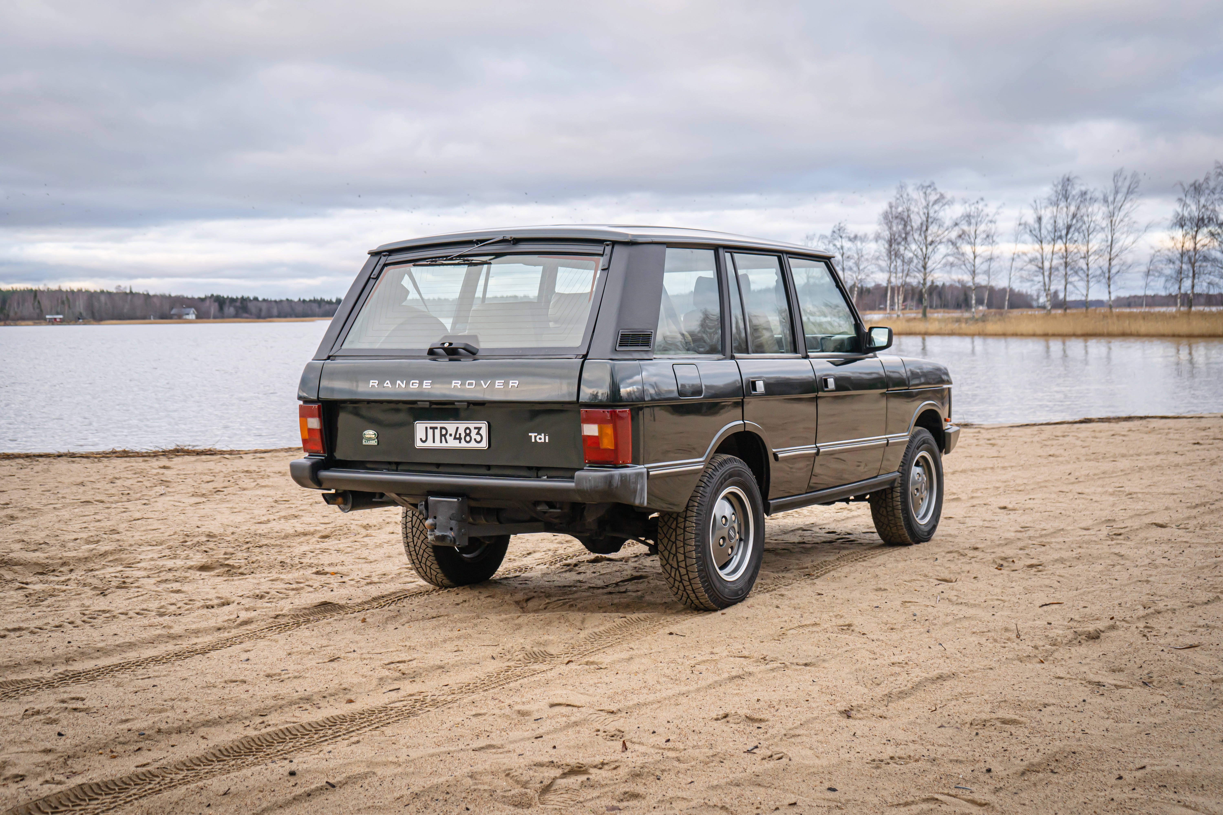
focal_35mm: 44
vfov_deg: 30.5
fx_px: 1495
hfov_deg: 44.5
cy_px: 408
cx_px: 612
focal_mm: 44
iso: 500
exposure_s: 1/200
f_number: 5.6
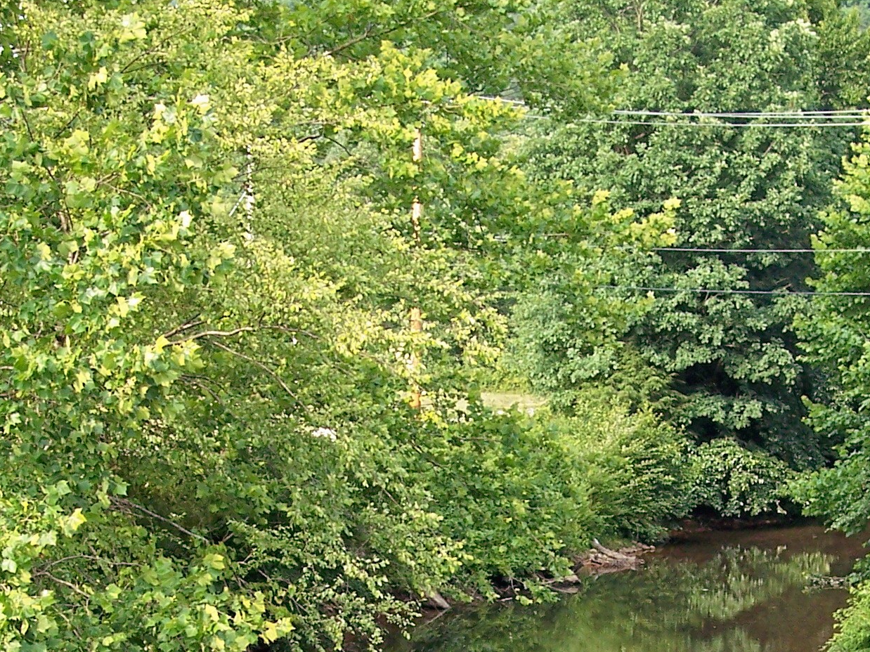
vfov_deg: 16.2
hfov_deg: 21.8
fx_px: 2262
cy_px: 570
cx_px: 480
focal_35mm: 90
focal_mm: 8
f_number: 3.4
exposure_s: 1/250
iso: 100
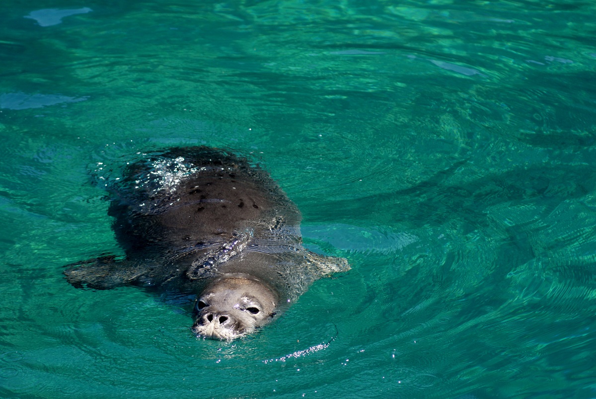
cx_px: 298
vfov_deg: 6.6
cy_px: 200
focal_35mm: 210
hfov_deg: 9.8
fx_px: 3480
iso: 160
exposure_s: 1/250
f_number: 5.6
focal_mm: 140
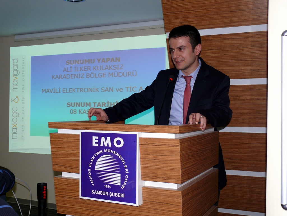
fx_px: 365
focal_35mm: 44
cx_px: 144
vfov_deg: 32.9
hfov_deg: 42.9
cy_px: 108
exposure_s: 1/30
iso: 100
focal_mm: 9.4
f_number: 3.2
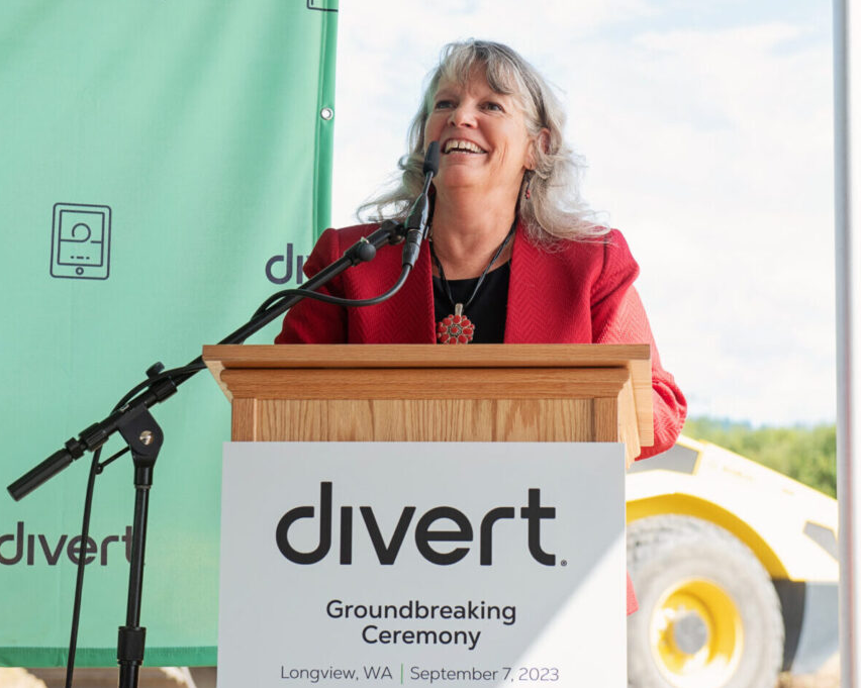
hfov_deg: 27.1
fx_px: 1783
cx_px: 473
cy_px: 345
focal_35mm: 70
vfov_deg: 21.8
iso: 250
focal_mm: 62
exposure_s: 1/320
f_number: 5.6
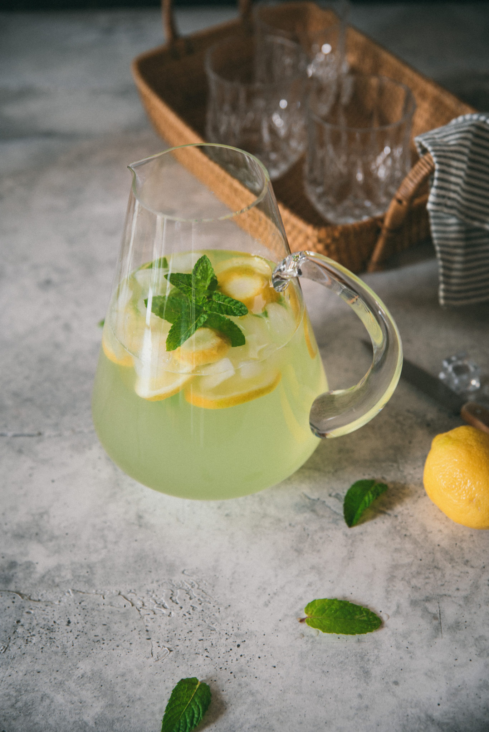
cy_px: 366
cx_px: 244
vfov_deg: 34.5
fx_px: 1181
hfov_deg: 23.4
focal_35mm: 58
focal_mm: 58
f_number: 3.5
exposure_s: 1/20
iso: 100
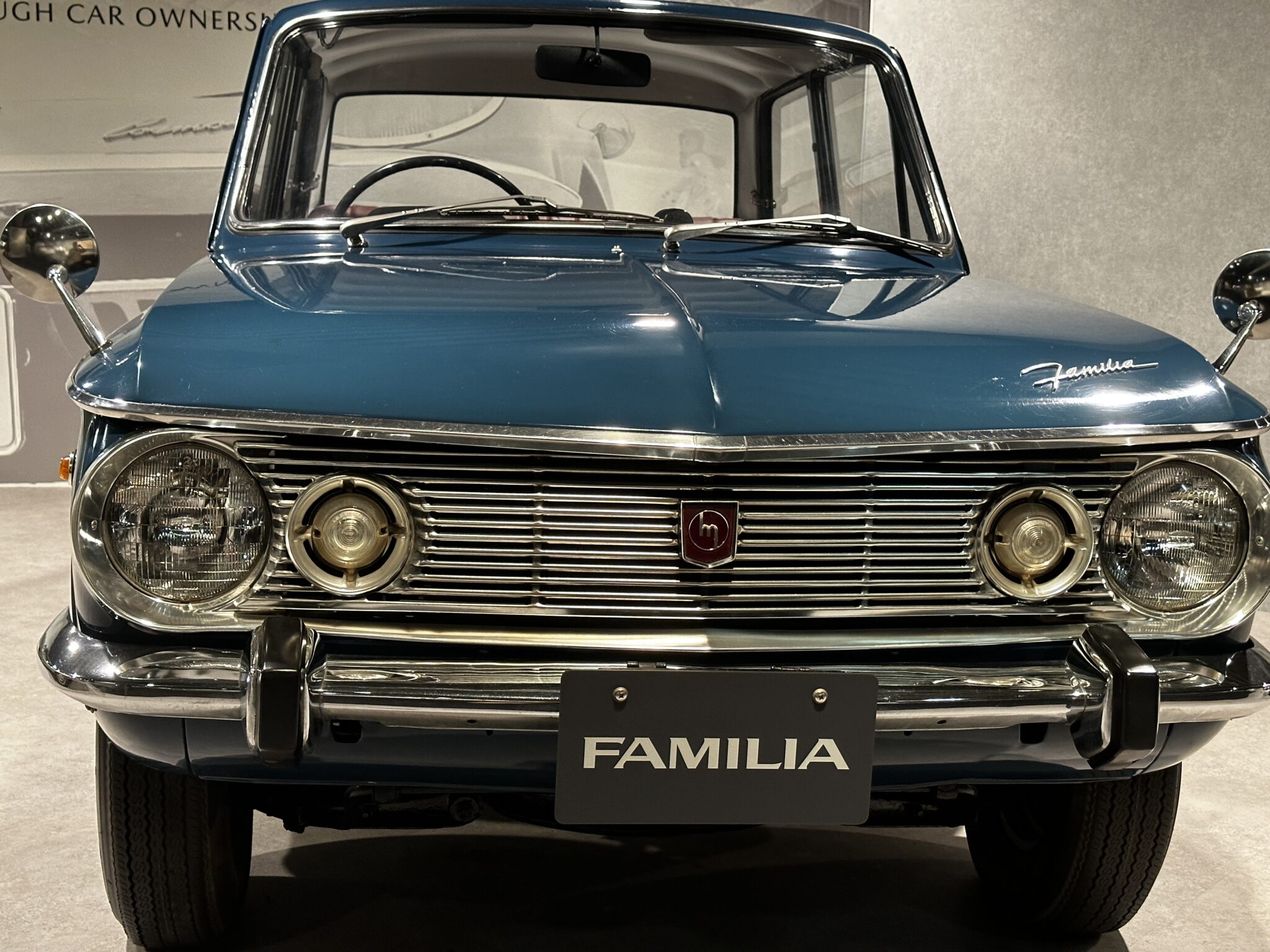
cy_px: 476
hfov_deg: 39.7
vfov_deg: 30.3
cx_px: 635
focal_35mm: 48
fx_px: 1761
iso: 320
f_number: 1.78
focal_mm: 6.86
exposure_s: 1/40
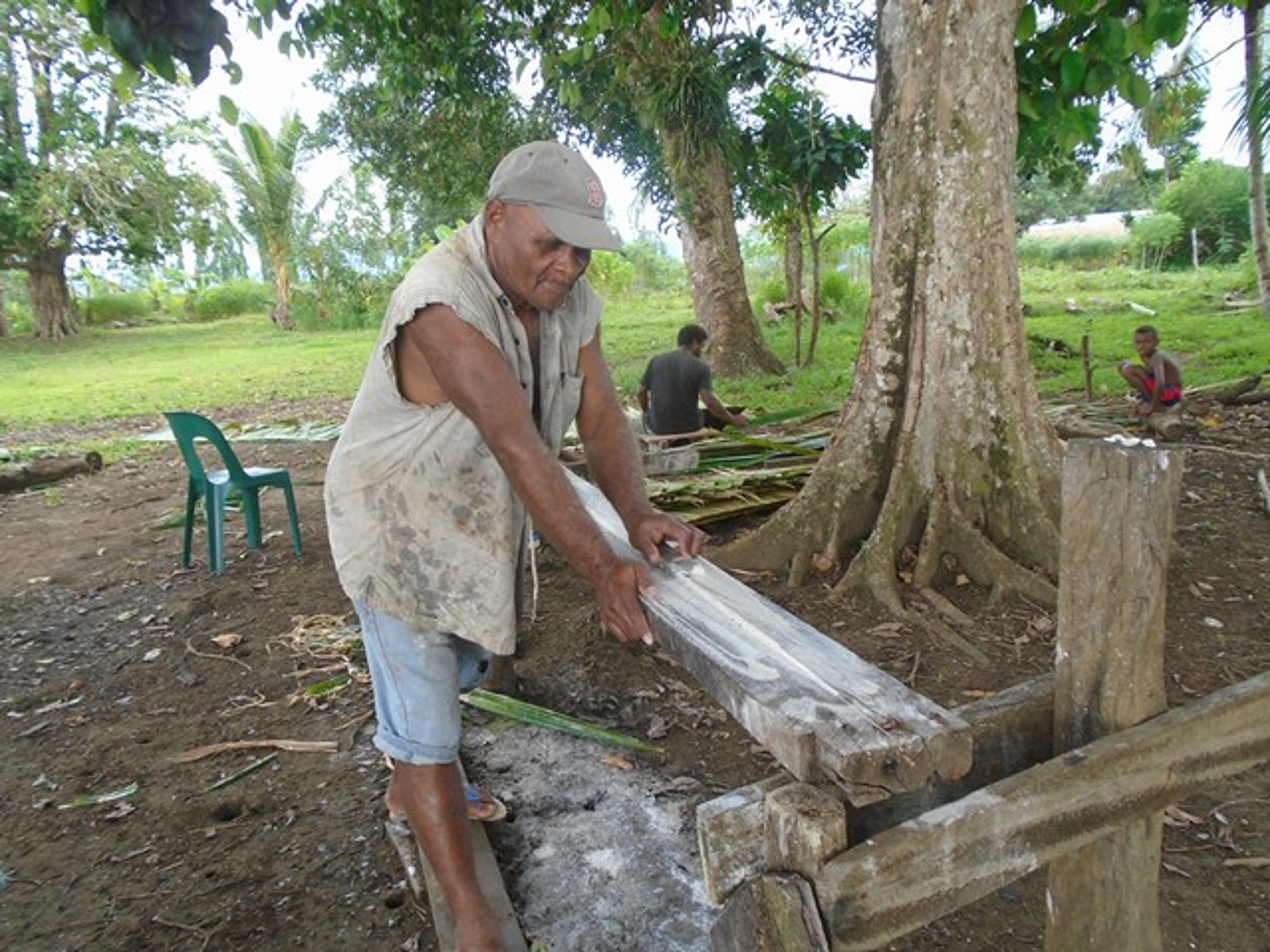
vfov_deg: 53.1
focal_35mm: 26
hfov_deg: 67.3
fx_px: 954
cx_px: 635
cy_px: 476
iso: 100
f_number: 3.2
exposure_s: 1/50
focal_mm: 4.6
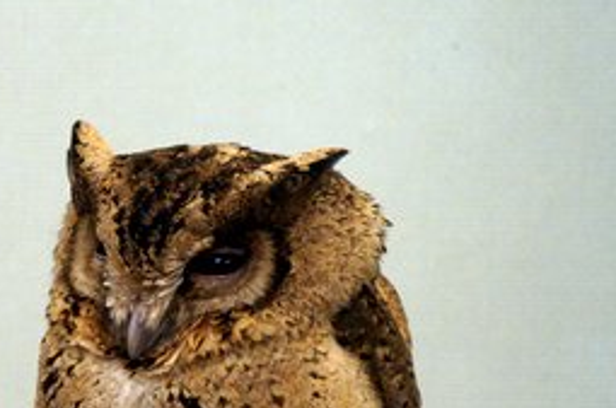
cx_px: -116
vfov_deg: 13.7
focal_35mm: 98
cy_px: 429
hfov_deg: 19.7
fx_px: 1674
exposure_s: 1/60
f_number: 4.5
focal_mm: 26
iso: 2000
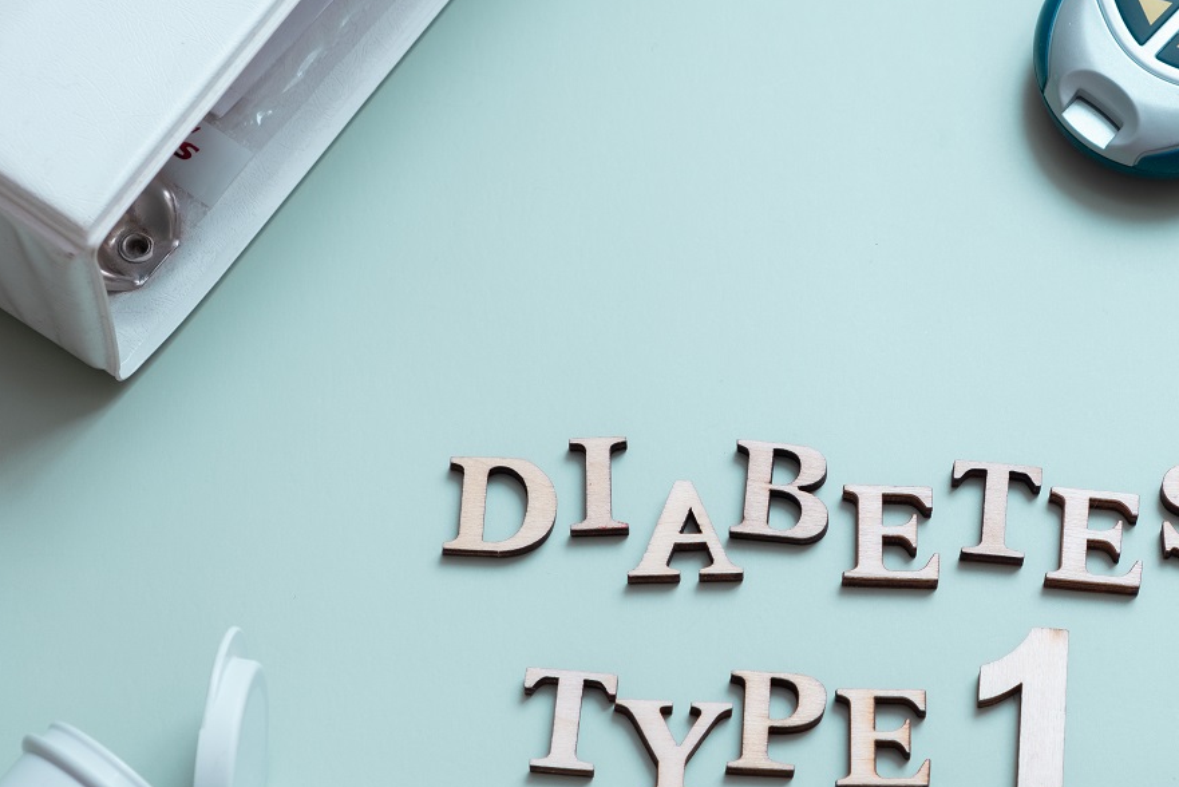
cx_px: 794
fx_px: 3702
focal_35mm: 113
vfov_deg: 12.1
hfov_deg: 18.0
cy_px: 526
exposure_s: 1/160
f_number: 8
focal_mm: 55
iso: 160
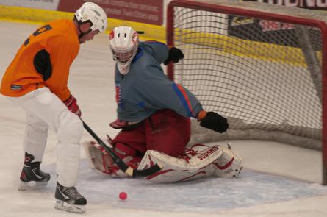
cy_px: 127
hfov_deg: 5.6
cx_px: 127
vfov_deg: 3.7
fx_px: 3364
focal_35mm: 371
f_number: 3.5
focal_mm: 200
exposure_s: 1/200
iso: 500
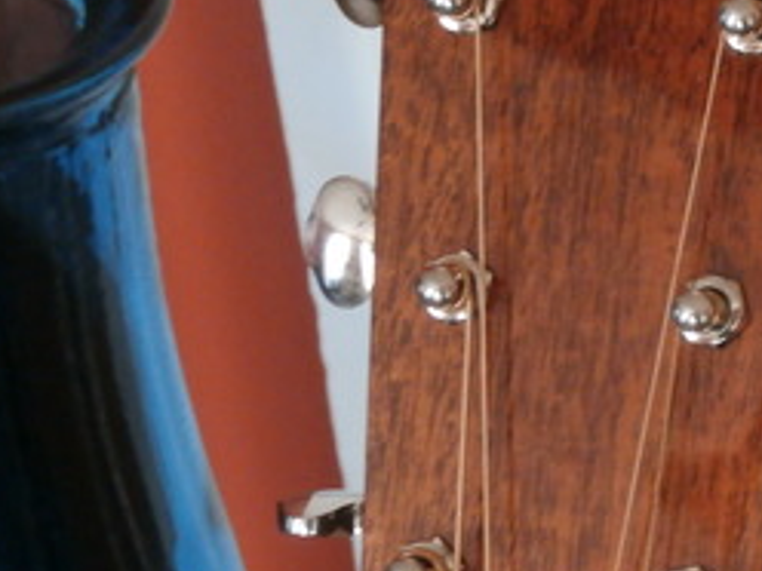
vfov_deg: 9.6
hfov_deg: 12.7
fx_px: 3390
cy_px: 338
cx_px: 685
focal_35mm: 154
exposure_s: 1/13
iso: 400
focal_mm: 11.86
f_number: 4.3
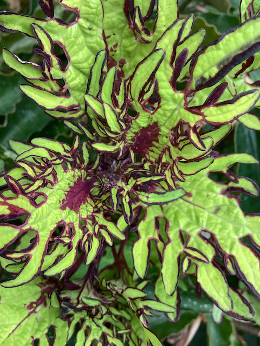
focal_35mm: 31
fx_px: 310
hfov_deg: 45.4
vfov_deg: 58.4
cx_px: 130
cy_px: 173
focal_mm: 3.3
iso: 80
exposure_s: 1/120
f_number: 2.4
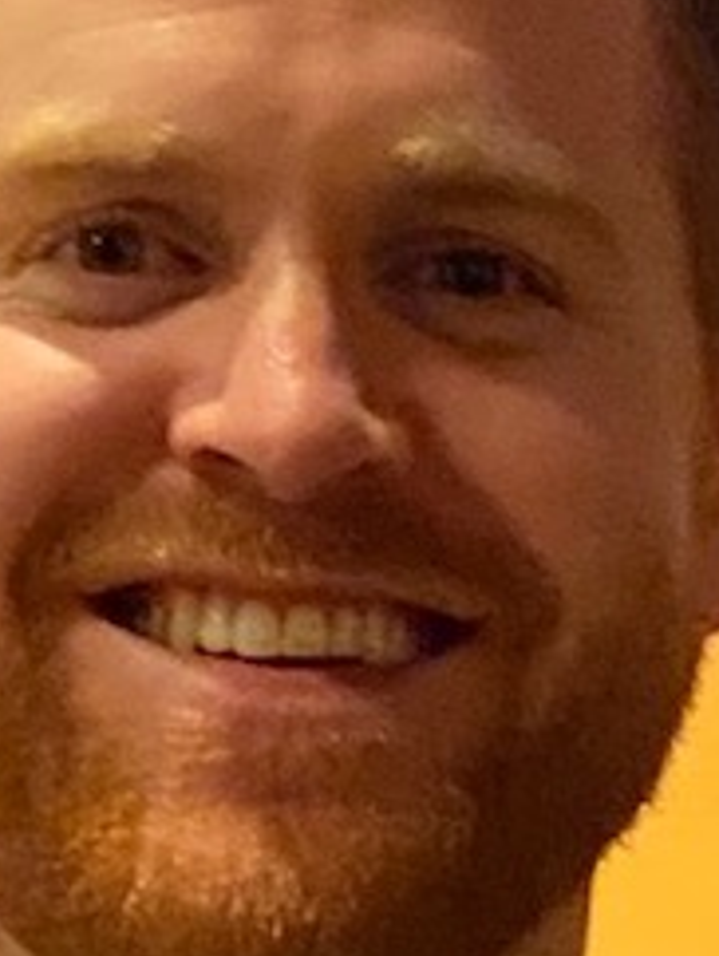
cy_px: 1825
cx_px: 1049
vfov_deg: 4.8
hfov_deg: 3.6
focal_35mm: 408
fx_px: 11279
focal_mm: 6
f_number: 2
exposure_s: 1/40
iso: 500
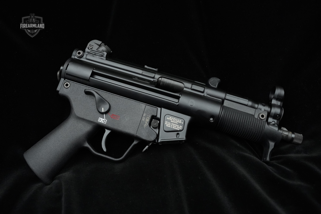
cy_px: 107
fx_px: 266
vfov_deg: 43.9
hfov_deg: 62.3
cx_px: 160
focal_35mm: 30
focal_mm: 29.8
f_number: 6.3
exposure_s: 1/100
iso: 8000
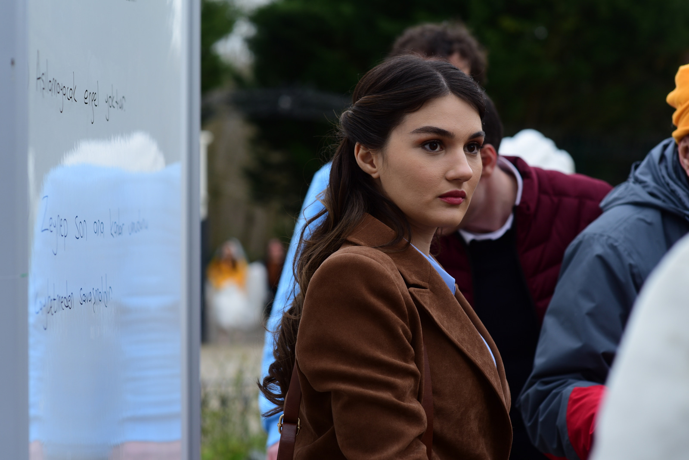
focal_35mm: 85
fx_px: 1627
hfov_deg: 23.9
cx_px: 344
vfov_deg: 16.1
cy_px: 230
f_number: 4.5
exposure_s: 1/250
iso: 250
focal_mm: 85
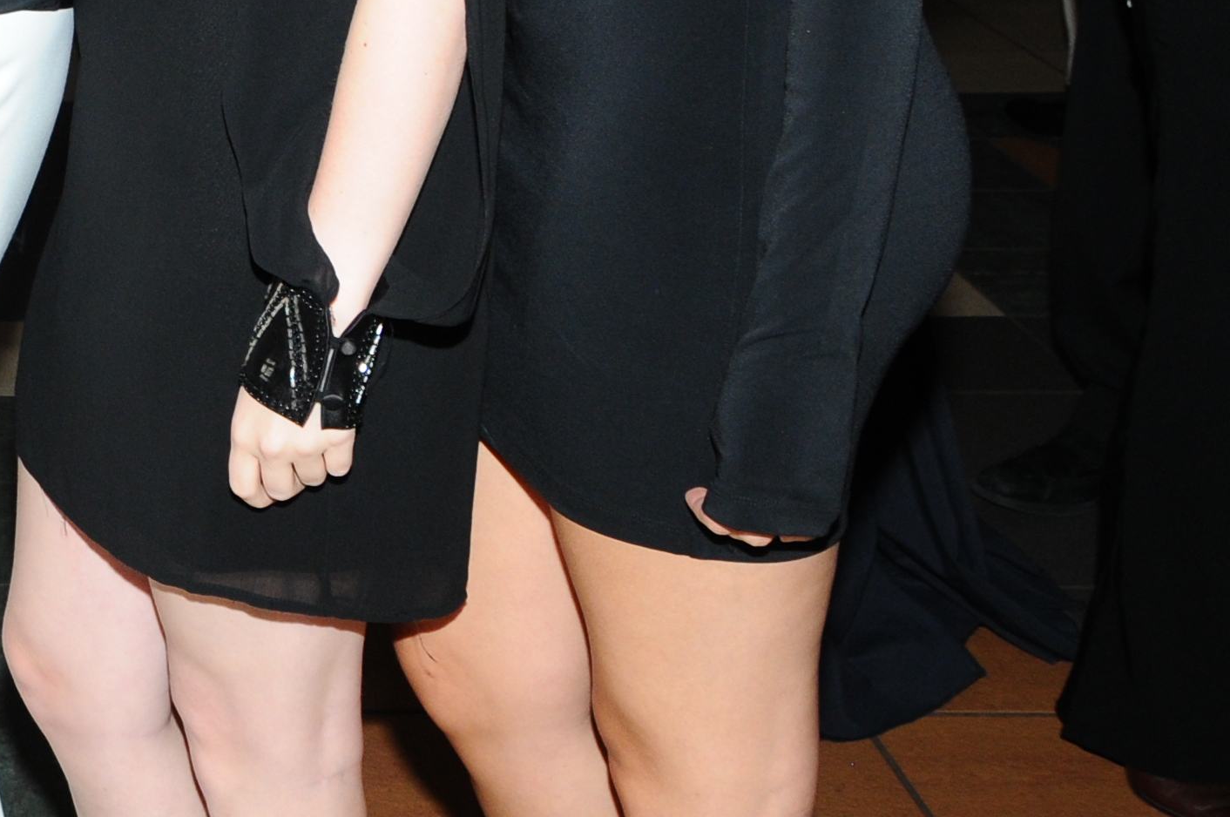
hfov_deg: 21.2
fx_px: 2798
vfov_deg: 15.9
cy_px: -186
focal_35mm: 82
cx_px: -568
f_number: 5.6
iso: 400
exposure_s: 1/200
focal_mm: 18
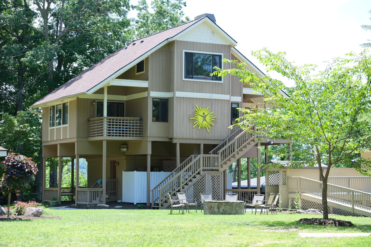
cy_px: 124
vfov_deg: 18.2
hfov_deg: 27.0
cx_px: 186
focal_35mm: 75
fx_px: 773
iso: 320
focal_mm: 50
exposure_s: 1/150
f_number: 6.4
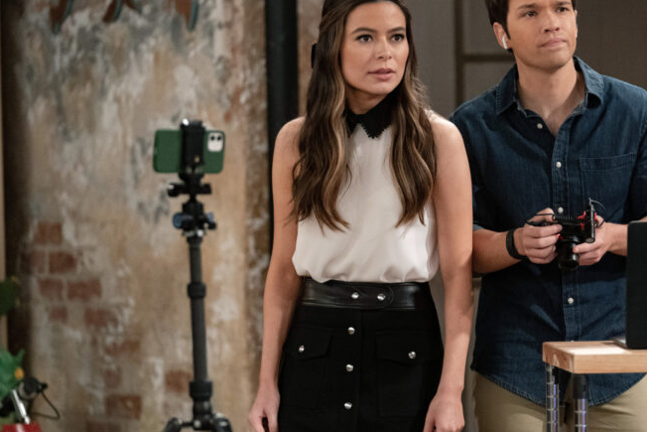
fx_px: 3847
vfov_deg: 6.4
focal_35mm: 214
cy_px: 213
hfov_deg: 9.6
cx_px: 434
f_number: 3.2
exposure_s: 1/200
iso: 6400
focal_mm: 155
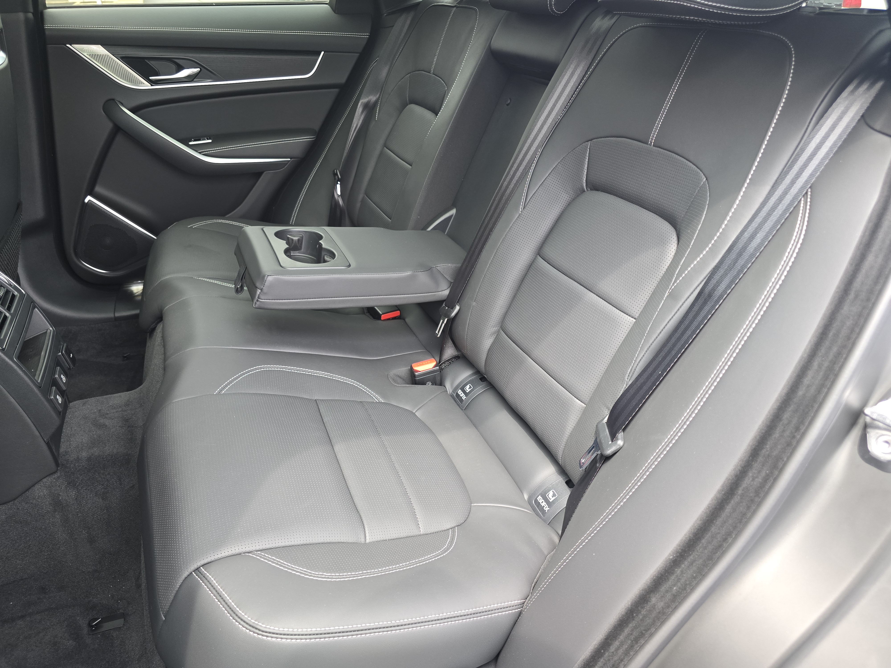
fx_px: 592
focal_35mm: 23
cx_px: 446
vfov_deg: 58.9
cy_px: 334
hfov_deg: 73.9
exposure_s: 1/180
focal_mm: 6.3
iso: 125
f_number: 1.7
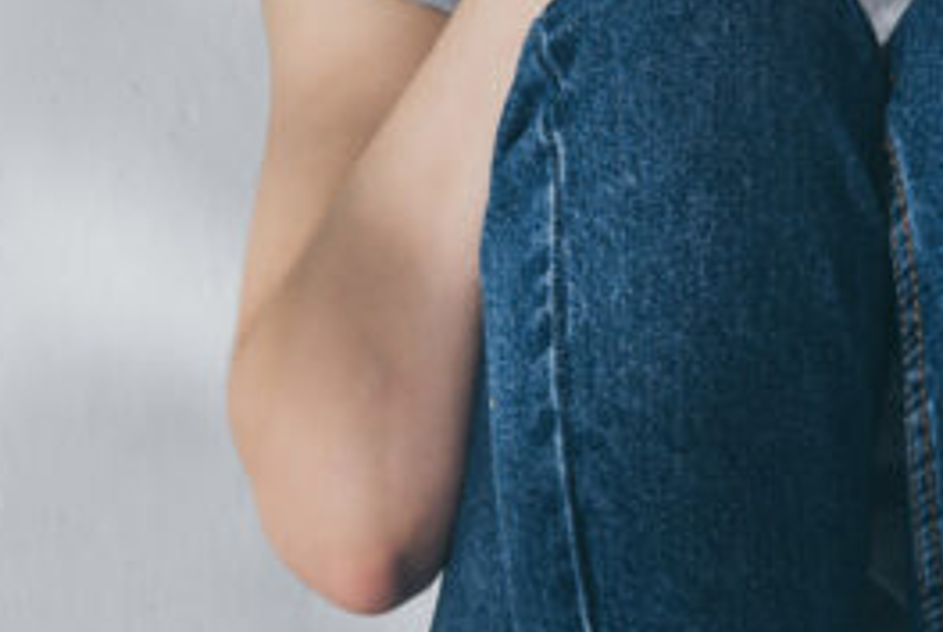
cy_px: 582
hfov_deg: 4.7
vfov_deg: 3.2
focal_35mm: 434
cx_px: 232
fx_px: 11387
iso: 100
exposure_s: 1/200
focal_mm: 112
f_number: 5.6
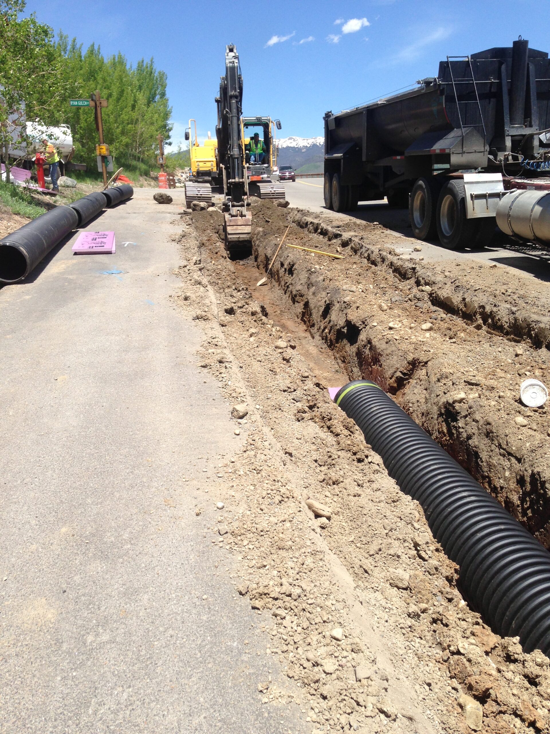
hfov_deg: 42.9
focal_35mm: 33
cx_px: 275
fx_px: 699
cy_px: 367
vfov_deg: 55.4
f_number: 2.4
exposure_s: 1/1261
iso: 50
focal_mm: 4.13
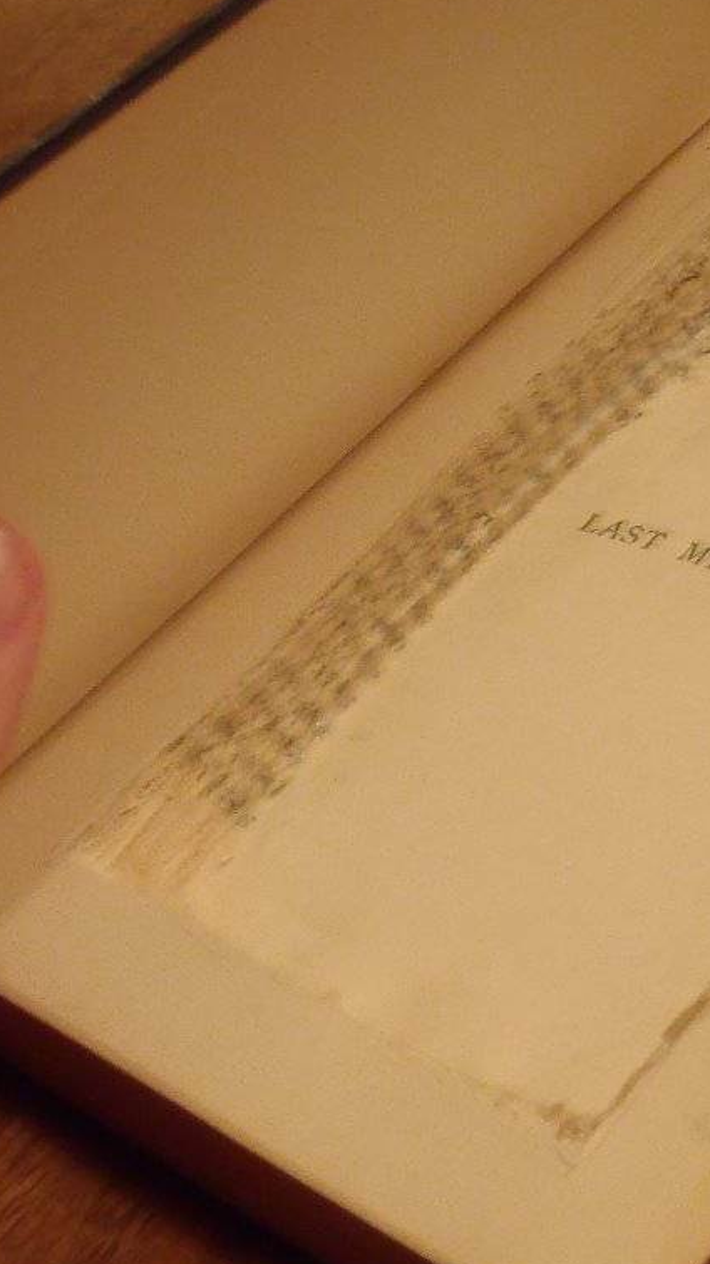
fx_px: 2647
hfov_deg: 15.3
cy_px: 450
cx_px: 260
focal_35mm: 79
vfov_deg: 26.7
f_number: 4.6
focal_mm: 6.83
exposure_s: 1/4
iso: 320
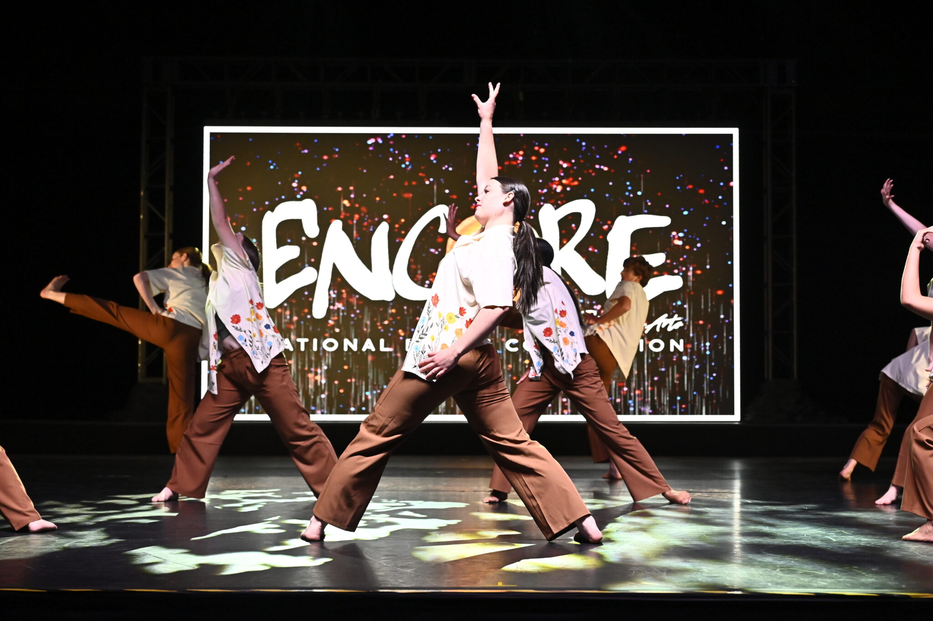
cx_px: 466
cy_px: 310
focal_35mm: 67
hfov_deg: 30.1
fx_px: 1735
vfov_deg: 20.3
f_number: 4
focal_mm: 67
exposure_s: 1/1000
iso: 3200
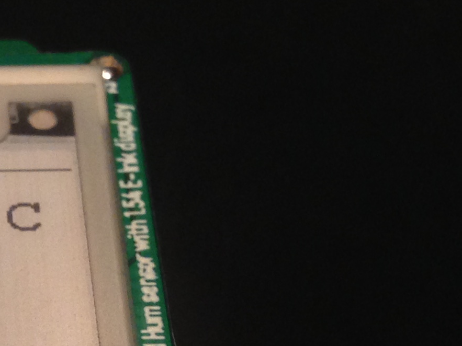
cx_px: -196
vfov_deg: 11.8
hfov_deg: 15.1
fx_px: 1628
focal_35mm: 122
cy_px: 453
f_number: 2.4
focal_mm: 4.12
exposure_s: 1/20
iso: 125
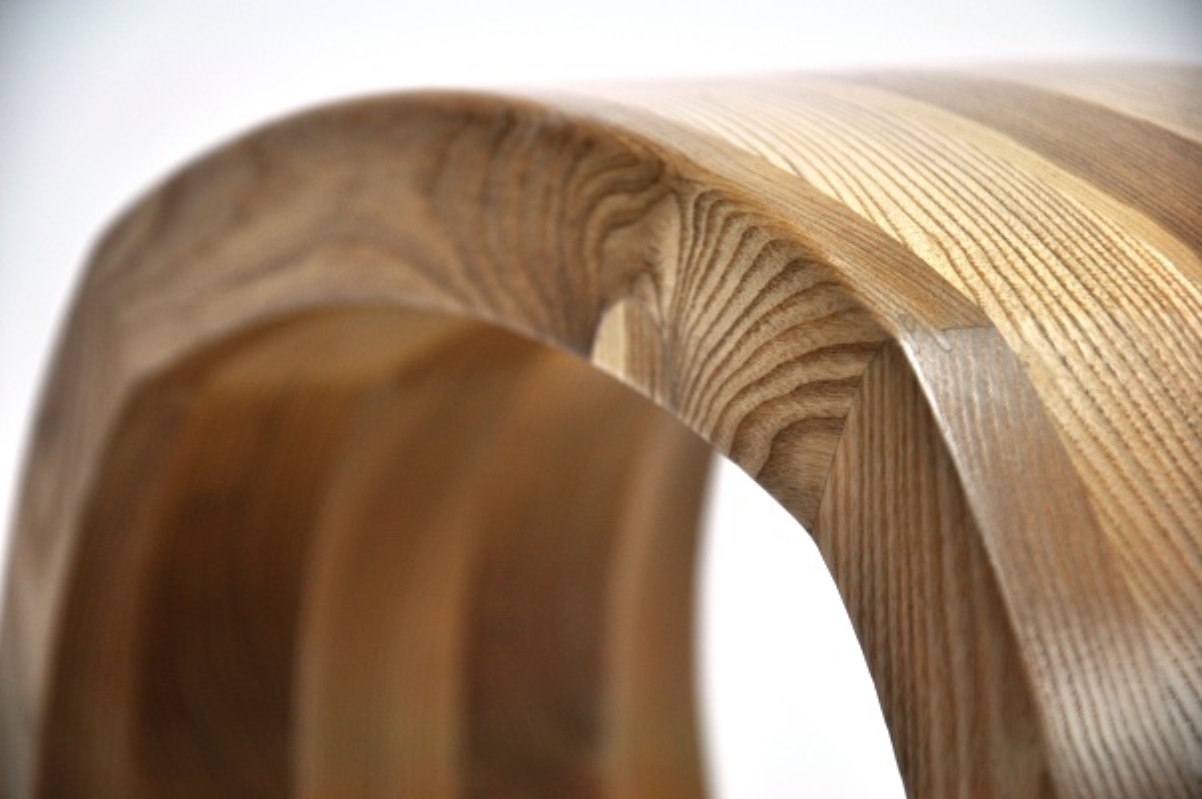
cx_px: 601
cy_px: 400
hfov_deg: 13.1
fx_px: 5253
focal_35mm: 158
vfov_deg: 8.7
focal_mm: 105
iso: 200
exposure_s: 1/125
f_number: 5.6
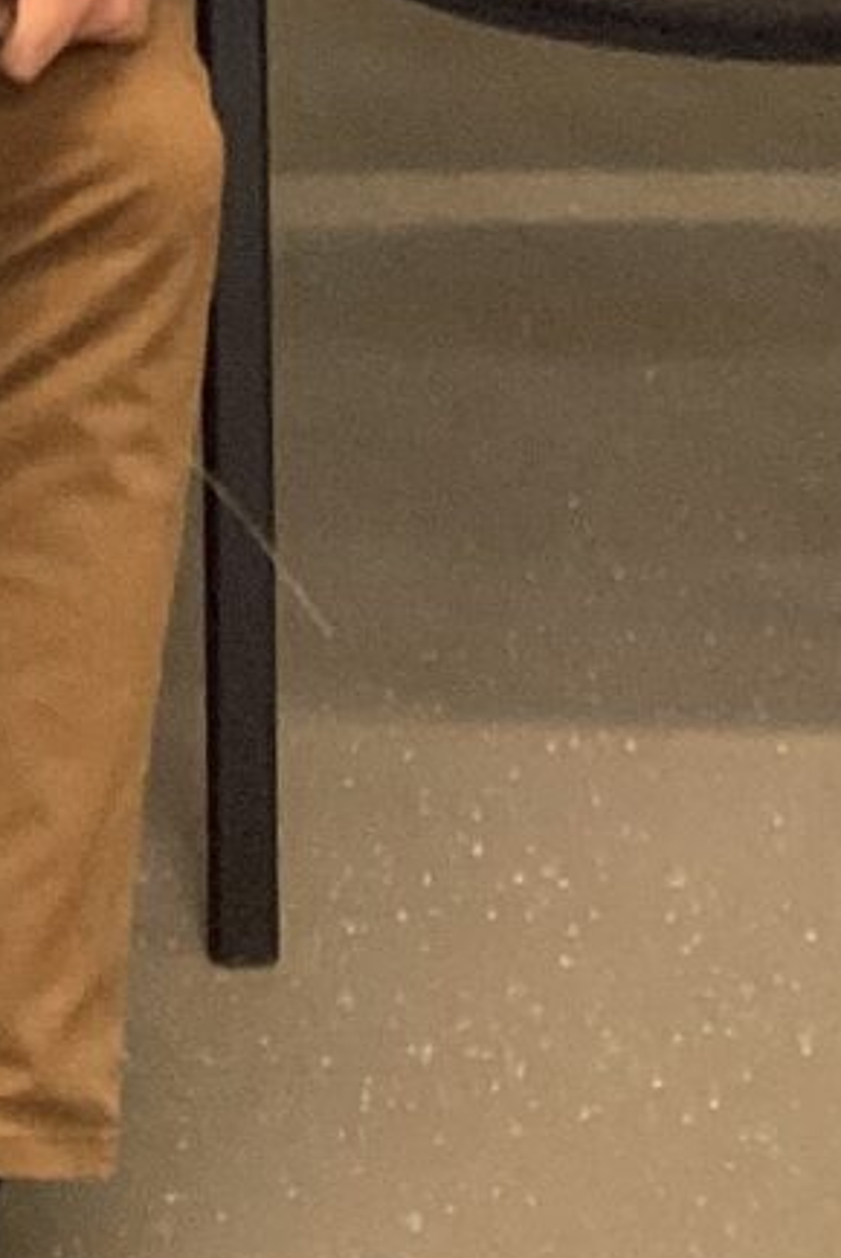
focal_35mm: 152
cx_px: -1079
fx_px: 5317
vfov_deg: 12.2
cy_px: -1113
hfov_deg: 8.4
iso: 64
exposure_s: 1/60
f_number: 2.4
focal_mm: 3.3
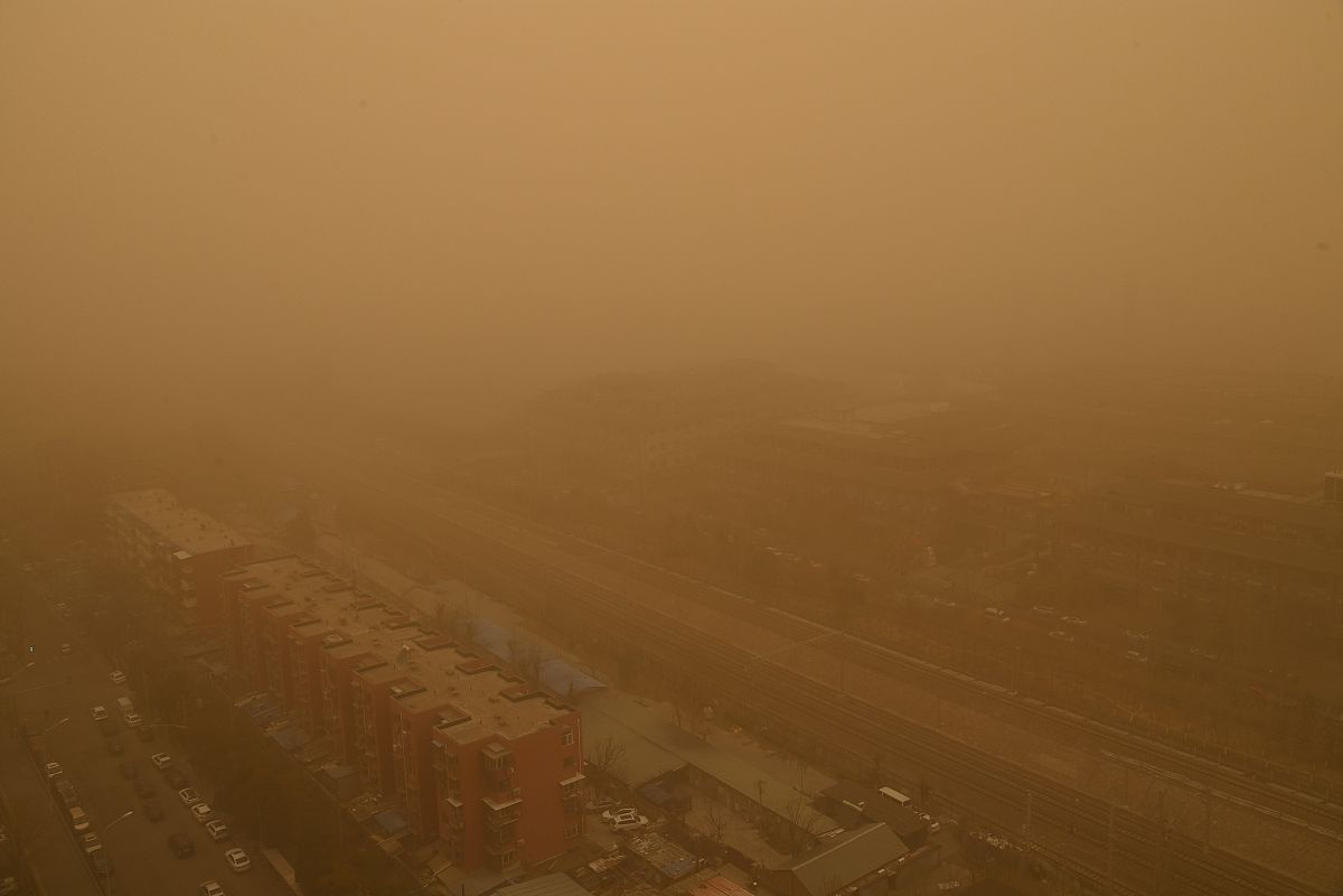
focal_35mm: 30
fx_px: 1119
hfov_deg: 61.9
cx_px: 672
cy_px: 448
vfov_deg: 43.6
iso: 400
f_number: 8
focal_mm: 30
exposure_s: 1/160
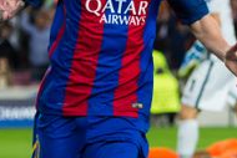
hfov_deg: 6.0
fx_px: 2253
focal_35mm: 342
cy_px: 89
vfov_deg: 4.0
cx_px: 72
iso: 2500
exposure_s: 1/1600
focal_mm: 100
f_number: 3.5
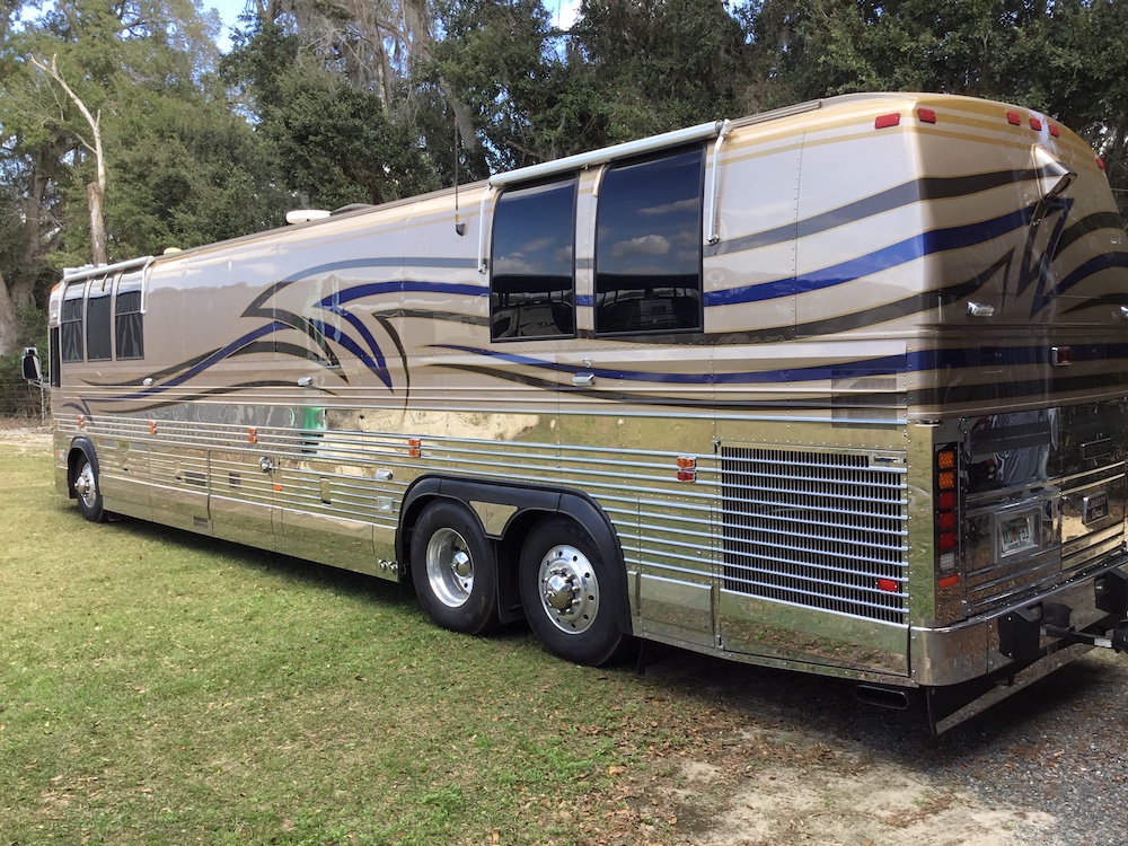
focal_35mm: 31
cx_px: 564
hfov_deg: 58.4
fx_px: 1010
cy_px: 423
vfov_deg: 45.4
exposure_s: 1/267
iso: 25
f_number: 2.4
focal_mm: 3.3
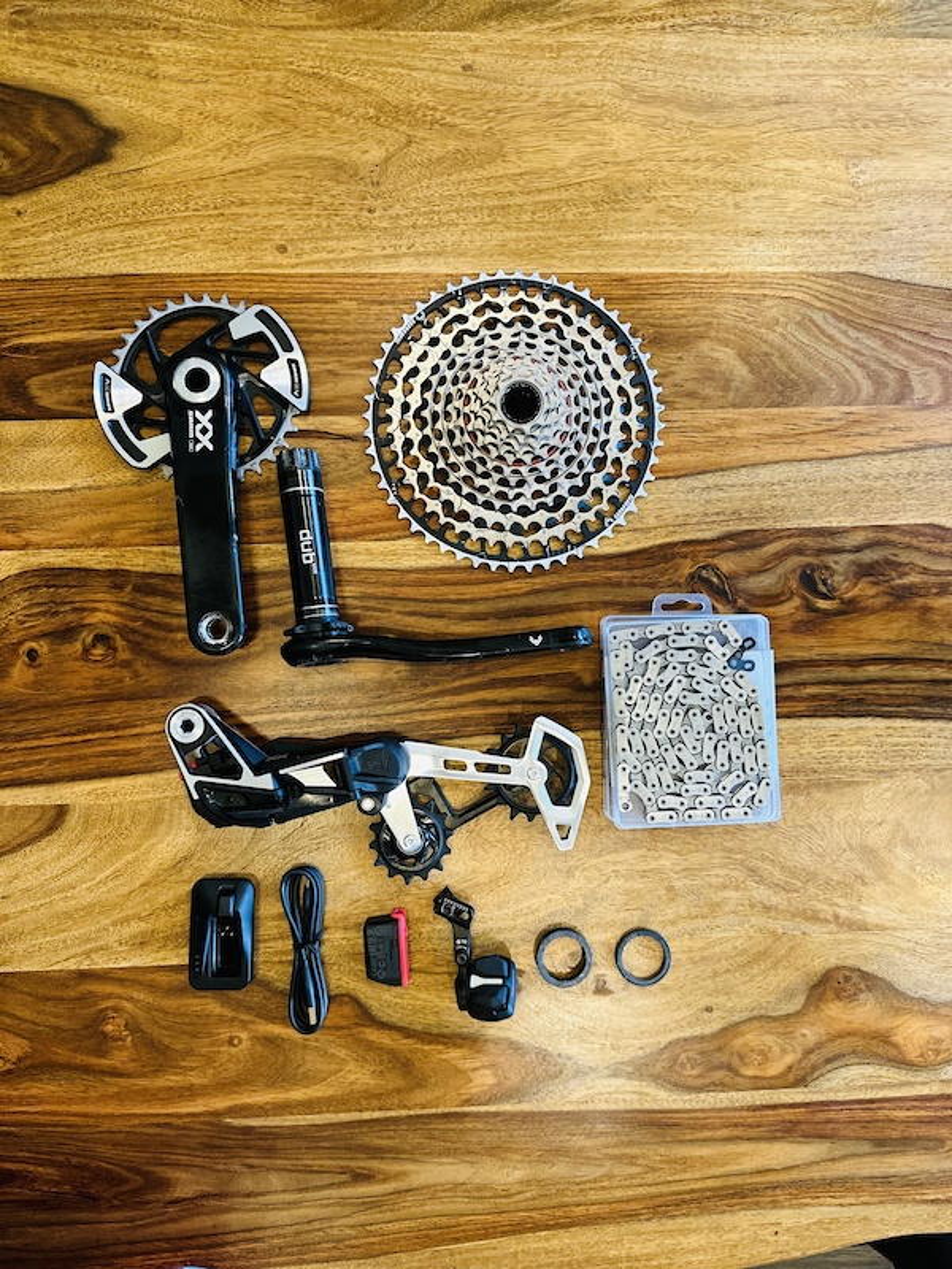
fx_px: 880
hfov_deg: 56.8
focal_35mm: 24
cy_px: 634
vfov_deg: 71.6
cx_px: 476
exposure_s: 1/60
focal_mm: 6.86
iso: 400
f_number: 1.78
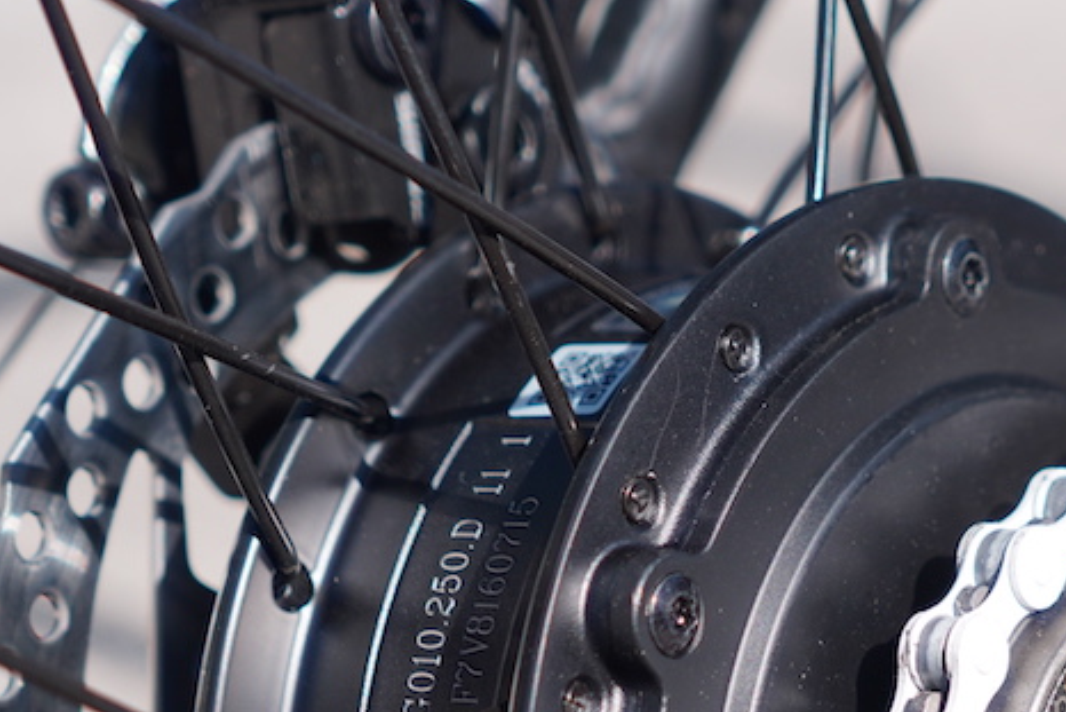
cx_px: 808
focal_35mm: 169
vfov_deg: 8.0
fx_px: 5006
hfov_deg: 12.1
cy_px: 880
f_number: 2.8
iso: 100
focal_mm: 42
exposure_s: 1/125
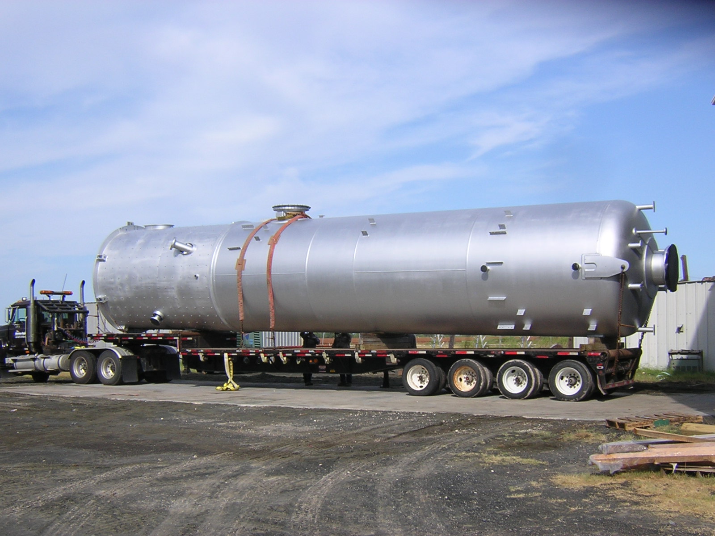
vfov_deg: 33.6
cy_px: 268
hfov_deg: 43.9
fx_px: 888
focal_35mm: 43
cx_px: 358
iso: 100
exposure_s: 1/304
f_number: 5.6
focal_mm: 5.6
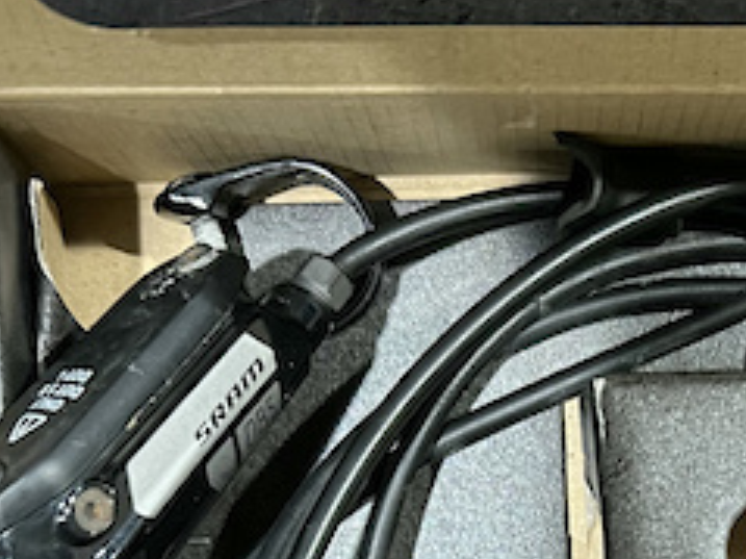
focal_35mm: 87
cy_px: 778
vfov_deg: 15.9
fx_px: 1874
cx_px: 662
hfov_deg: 22.0
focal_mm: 5.7
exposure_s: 1/30
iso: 500
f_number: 1.5
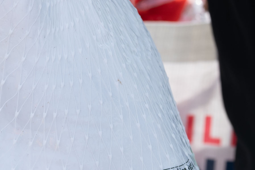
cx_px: 121
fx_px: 2131
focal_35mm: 301
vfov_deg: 4.5
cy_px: -183
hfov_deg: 6.8
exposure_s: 1/250
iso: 140
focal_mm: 57
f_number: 5.6
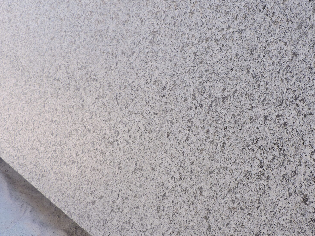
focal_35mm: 42
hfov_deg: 43.4
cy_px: 138
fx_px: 382
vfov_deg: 34.3
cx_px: 236
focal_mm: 4.3
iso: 100
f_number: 3
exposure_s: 1/160
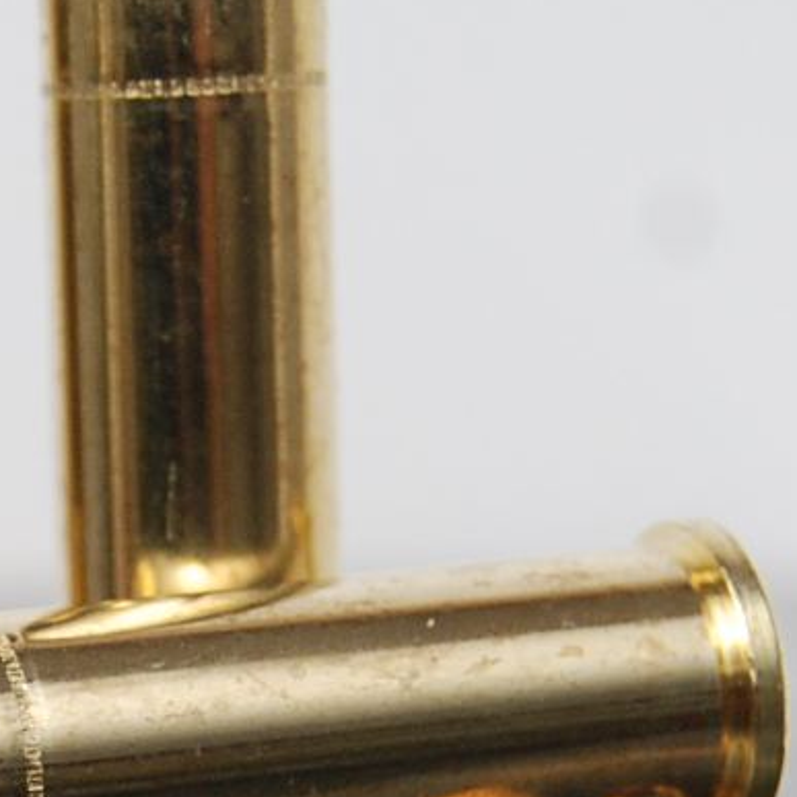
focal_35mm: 268
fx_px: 6981
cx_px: 115
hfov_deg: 6.5
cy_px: 896
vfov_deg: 6.5
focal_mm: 42
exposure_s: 1/60
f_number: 5.6
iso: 400
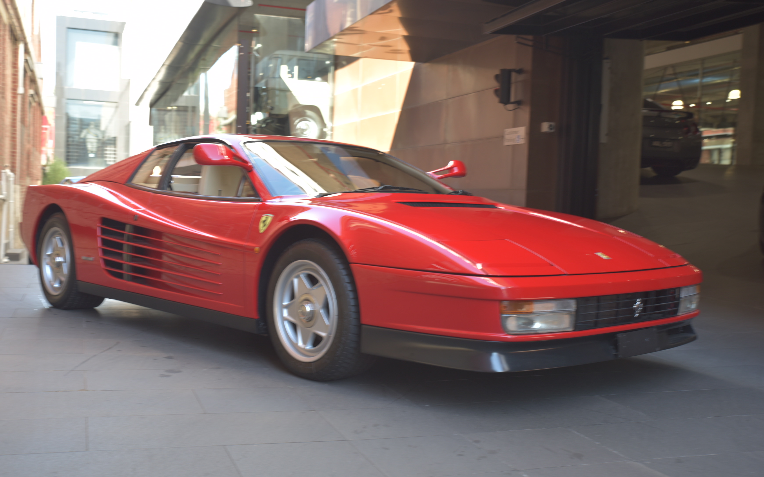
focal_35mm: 41
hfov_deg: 48.2
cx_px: 376
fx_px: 854
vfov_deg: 31.2
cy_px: 238
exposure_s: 1/40
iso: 100
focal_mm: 38
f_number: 4
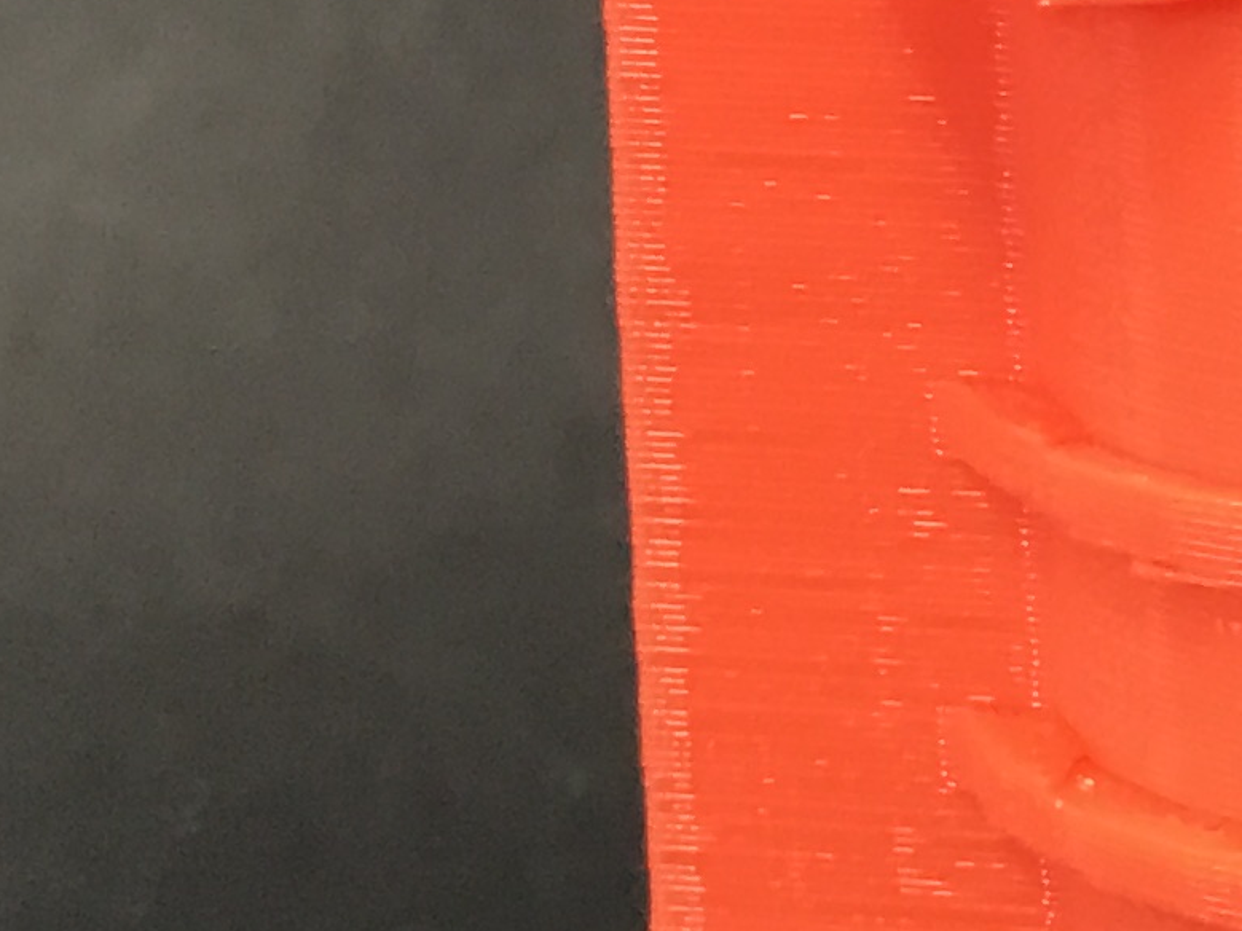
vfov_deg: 10.1
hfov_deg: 12.8
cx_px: 1931
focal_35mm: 145
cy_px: 1035
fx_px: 5202
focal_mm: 3.99
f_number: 1.8
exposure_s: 1/25
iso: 40
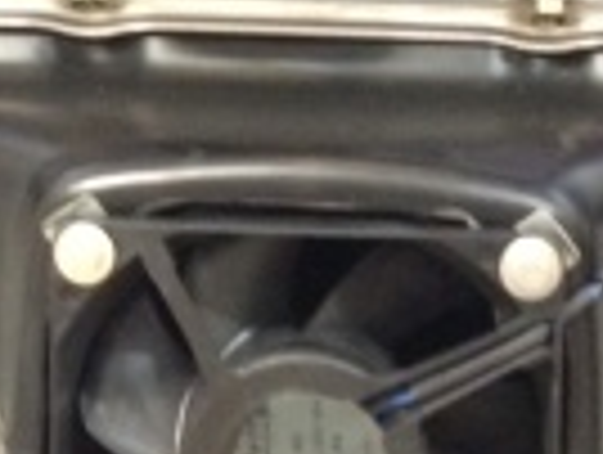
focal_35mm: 134
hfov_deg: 14.7
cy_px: -198
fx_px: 2338
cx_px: 261
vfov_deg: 10.8
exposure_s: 1/15
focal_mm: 4.12
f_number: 2.2
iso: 400
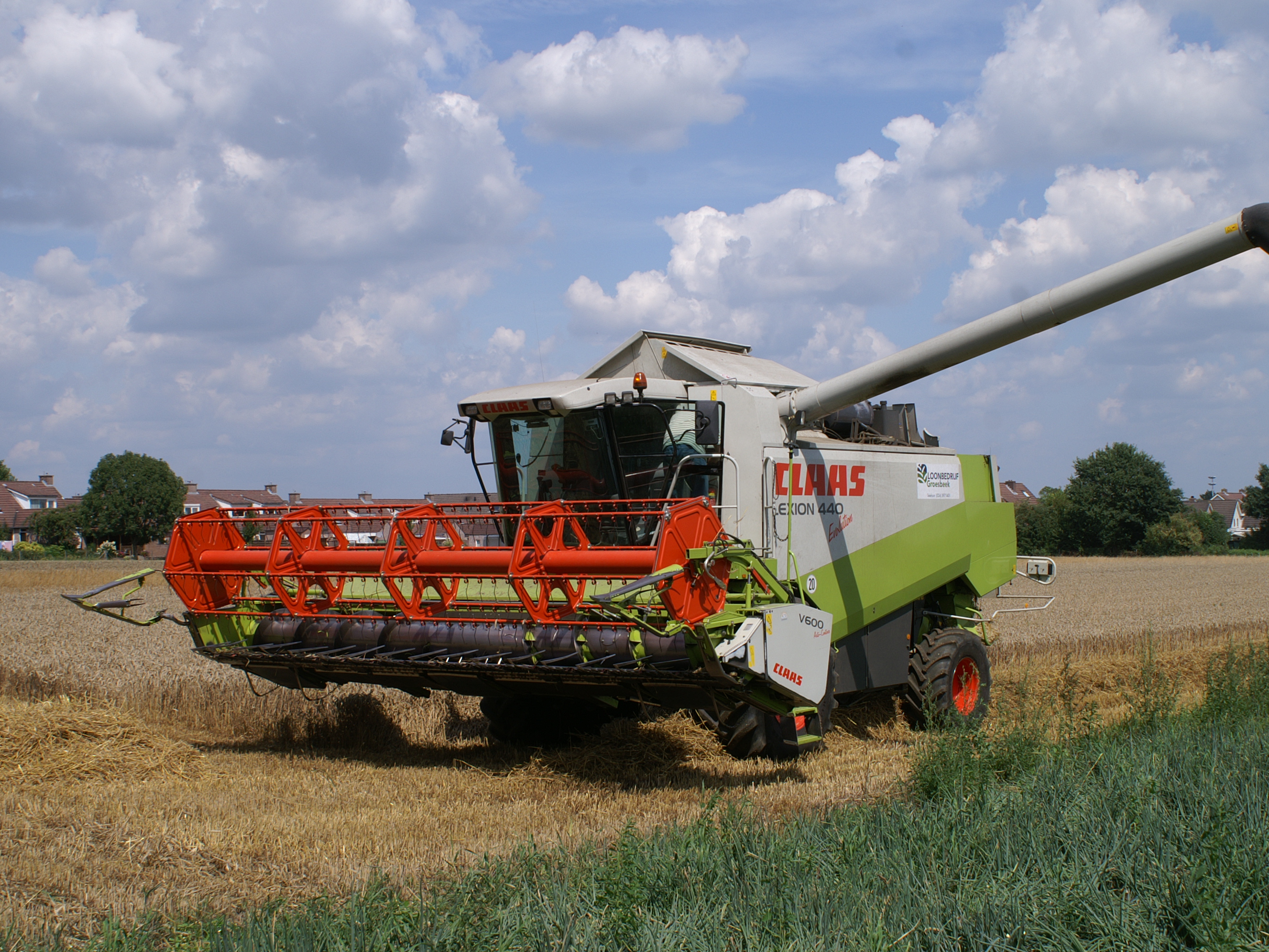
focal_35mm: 49
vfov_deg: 29.7
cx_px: 687
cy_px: 477
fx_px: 1796
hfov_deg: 38.9
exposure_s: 1/250
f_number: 13
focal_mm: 30
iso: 100
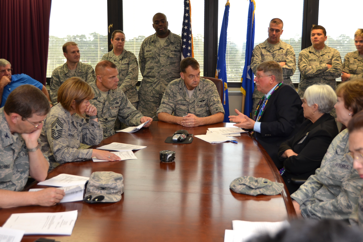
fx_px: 469
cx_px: 182
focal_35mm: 46
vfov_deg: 28.9
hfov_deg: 42.3
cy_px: 121
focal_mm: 31
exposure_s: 1/60
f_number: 4
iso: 320
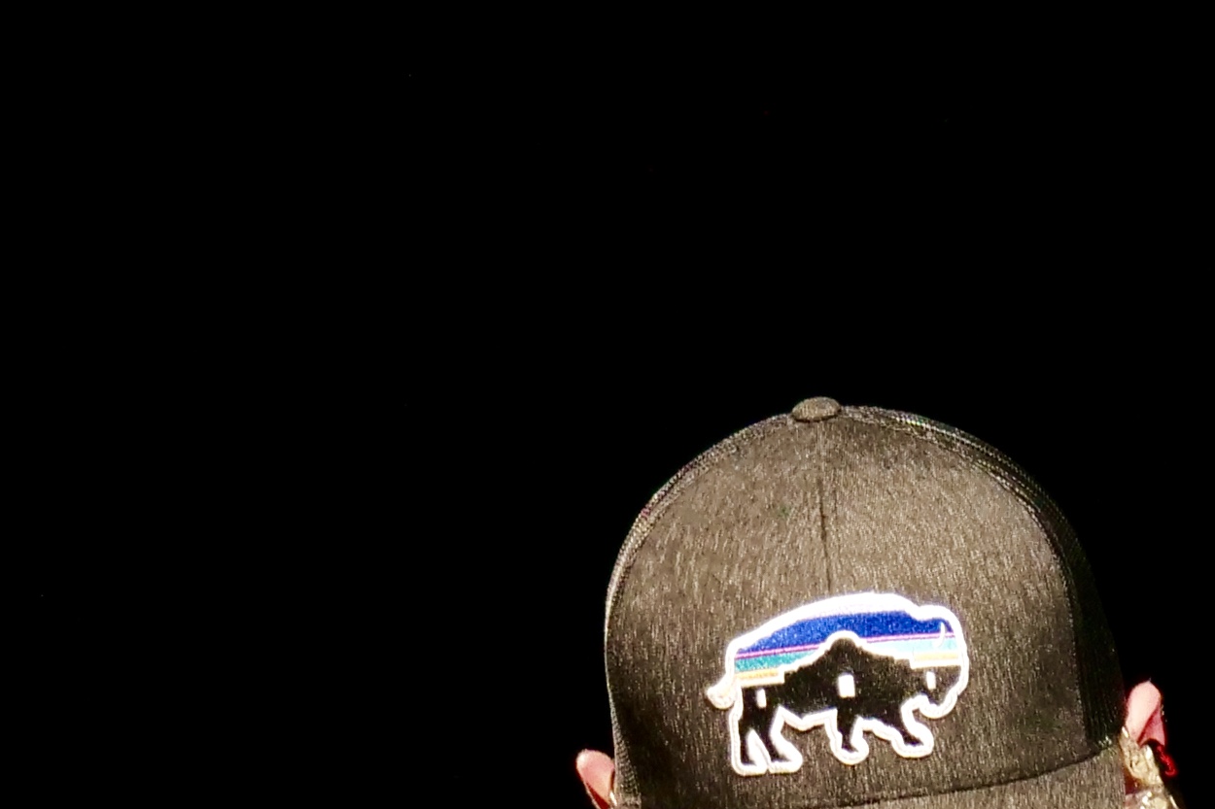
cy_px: 1820
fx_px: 32022
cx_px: 2222
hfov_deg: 2.2
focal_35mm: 949
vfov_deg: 1.4
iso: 640
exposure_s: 1/250
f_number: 4.2
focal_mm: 110
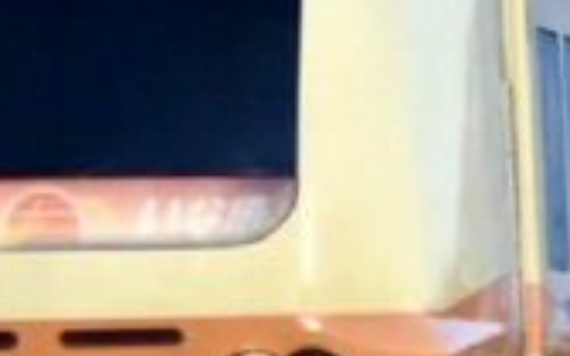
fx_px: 20366
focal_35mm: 1311
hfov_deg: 1.6
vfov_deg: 1.0
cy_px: 186
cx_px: 594
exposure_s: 1/1600
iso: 400
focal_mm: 240
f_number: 5.3
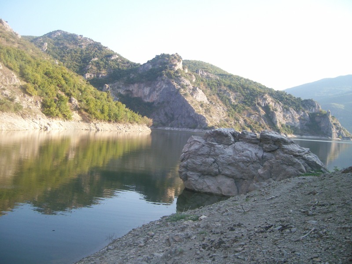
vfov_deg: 40.7
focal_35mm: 35
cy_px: 132
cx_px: 176
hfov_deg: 52.6
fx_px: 356
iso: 80
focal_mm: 5.8
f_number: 2.8
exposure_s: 1/316
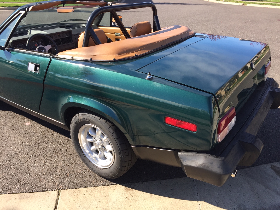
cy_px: 105
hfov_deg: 61.7
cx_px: 140
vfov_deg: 48.2
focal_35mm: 29
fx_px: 235
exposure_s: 1/732
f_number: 2.2
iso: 32
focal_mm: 4.15
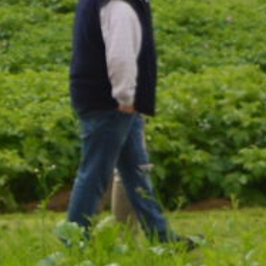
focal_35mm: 559
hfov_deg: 3.1
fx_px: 4860
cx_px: -605
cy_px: -220
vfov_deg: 3.1
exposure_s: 1/500
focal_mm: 40
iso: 100
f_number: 4.8
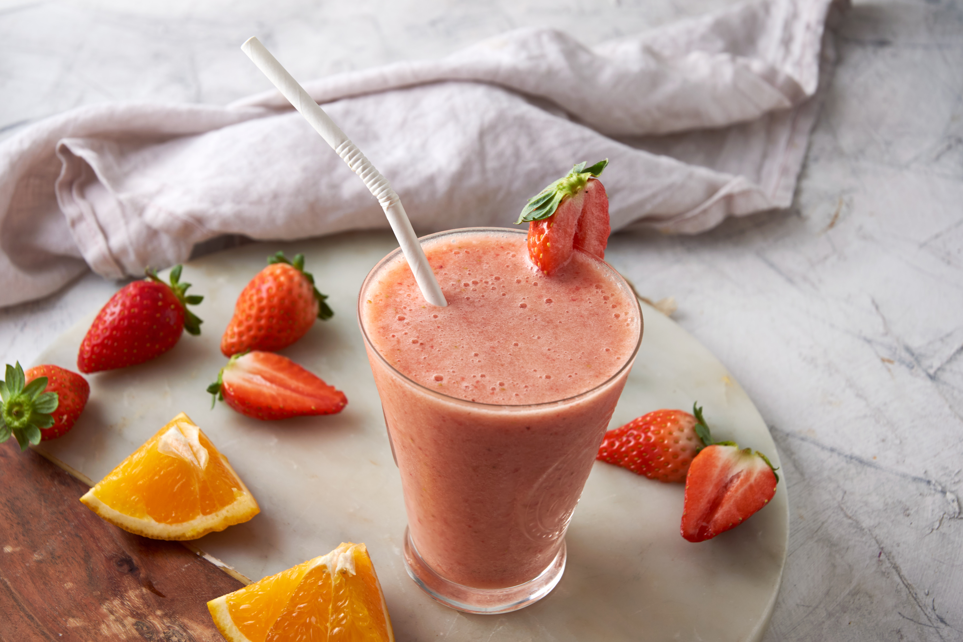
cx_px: 482
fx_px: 2086
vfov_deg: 17.5
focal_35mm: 78
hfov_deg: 26.0
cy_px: 321
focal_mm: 52
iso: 100
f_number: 8
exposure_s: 1/100
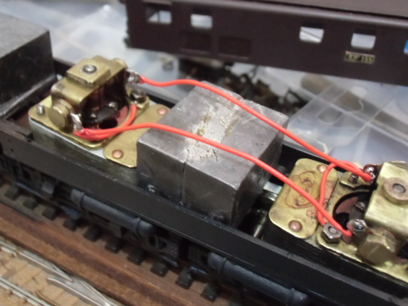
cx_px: 205
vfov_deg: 36.0
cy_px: 159
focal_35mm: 40
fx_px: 471
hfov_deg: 46.8
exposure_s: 1/10
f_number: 3.9
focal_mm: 6.67
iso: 800
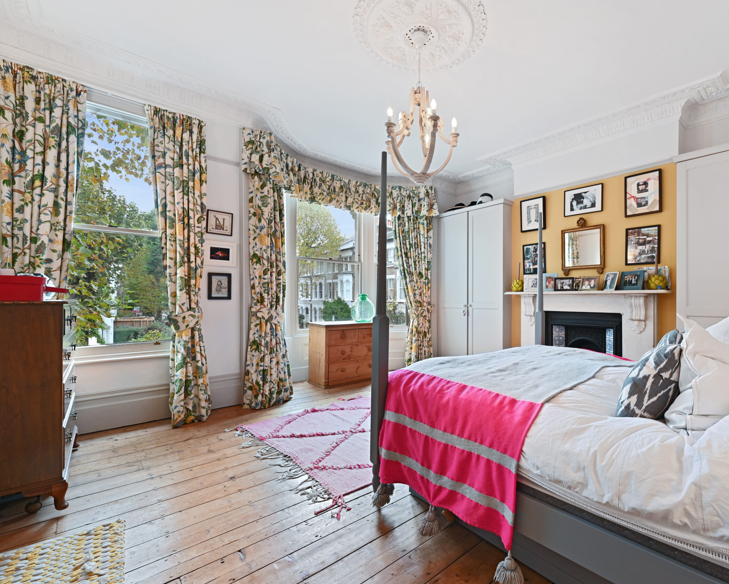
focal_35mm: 16
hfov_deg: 92.3
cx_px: 423
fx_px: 345
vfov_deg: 80.4
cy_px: 294
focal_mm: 14
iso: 160
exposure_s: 1/6
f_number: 5
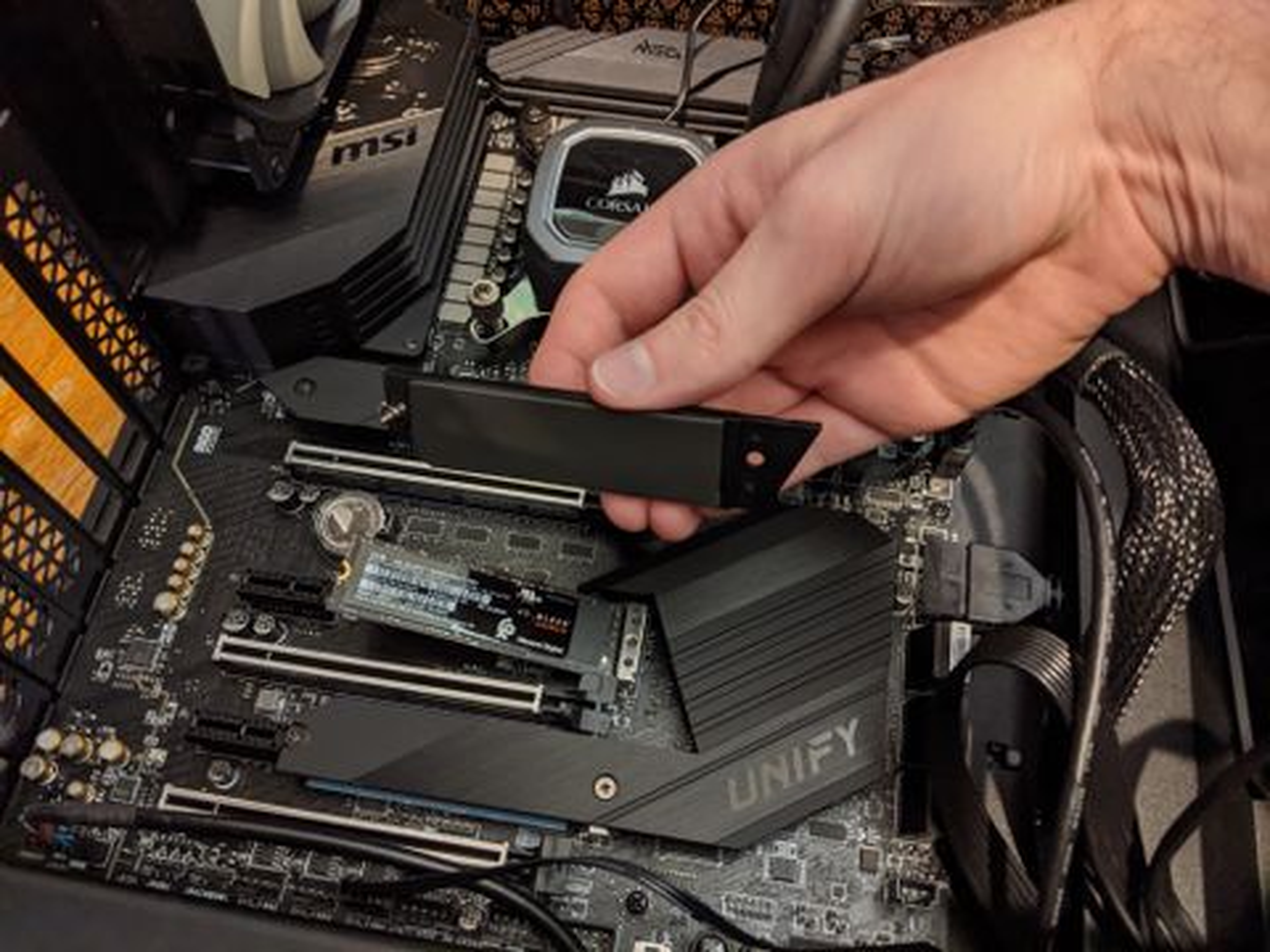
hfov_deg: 65.3
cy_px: 476
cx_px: 635
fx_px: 991
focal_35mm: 27
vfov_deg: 51.4
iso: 363
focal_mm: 4.44
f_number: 1.8
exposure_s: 1/24
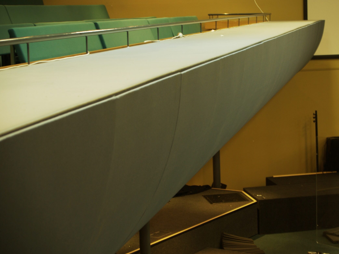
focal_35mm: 89
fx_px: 872
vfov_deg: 16.6
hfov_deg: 22.0
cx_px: 208
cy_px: 118
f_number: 8
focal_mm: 50
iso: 100
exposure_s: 1
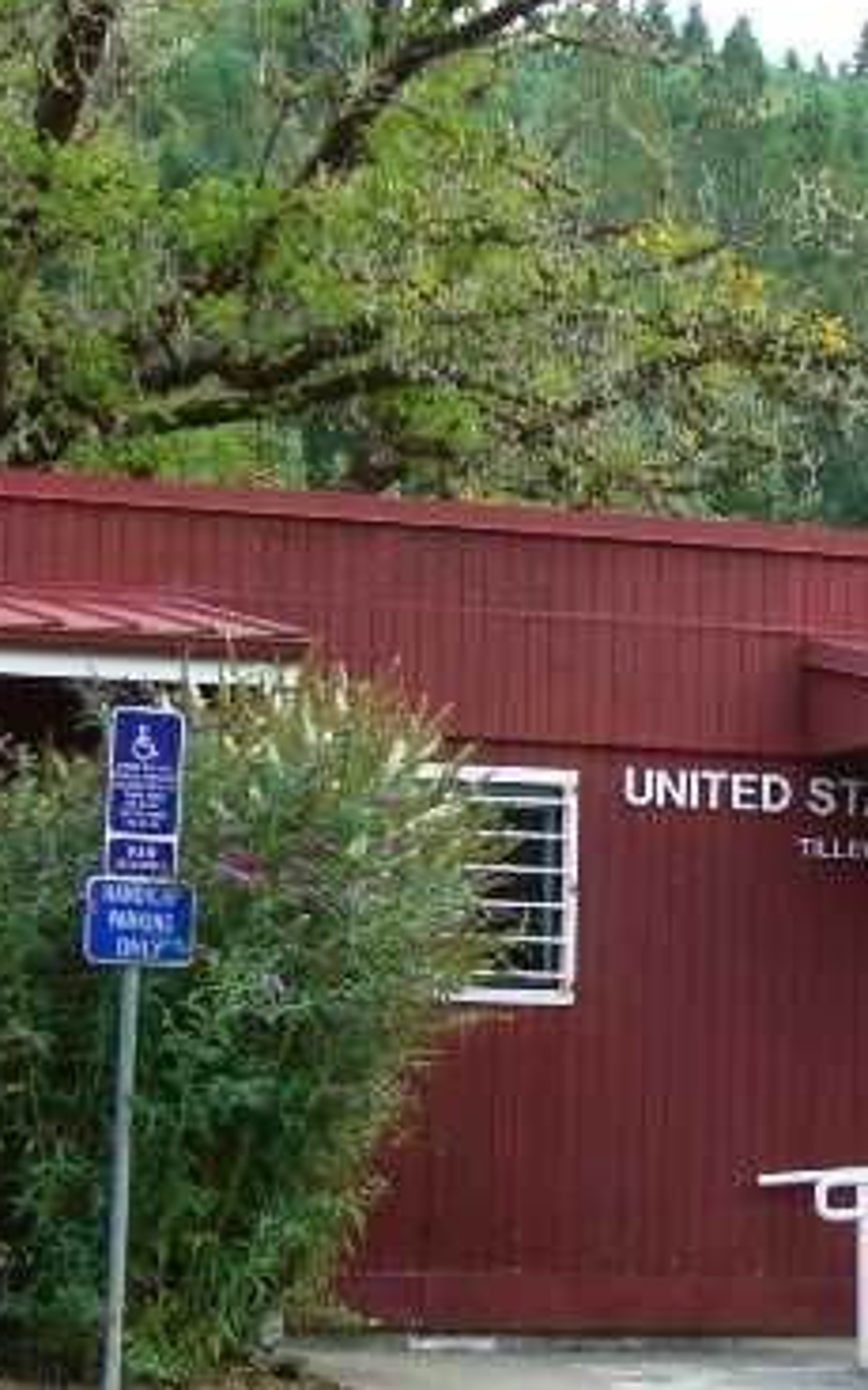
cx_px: 1185
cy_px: 778
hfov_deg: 11.9
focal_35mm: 106
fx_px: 4012
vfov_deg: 19.6
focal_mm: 9.6
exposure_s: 1/125
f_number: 3.1
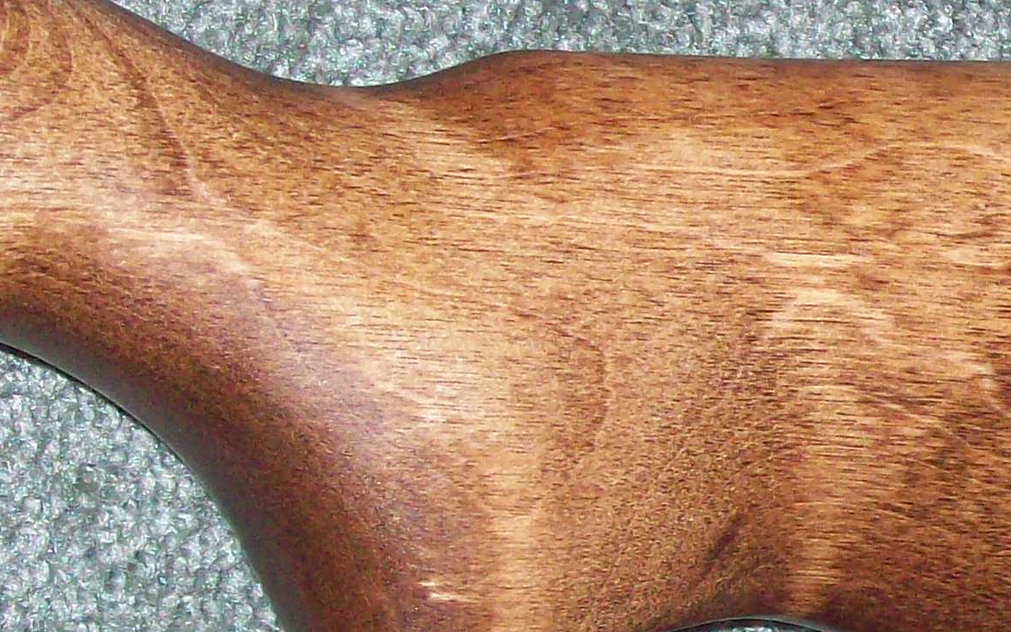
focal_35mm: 155
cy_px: 482
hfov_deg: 13.3
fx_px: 4270
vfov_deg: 8.4
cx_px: 971
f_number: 3.4
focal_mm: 9.4
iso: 200
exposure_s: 1/84.5
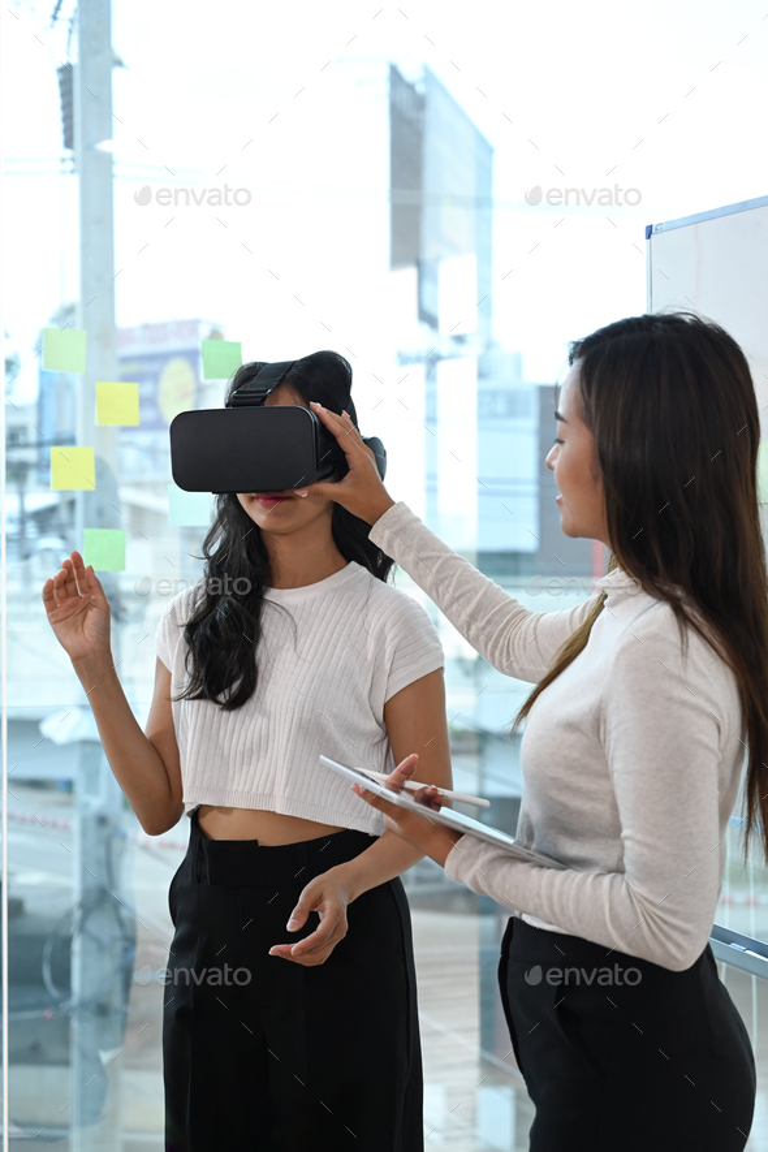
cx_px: 384
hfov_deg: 23.8
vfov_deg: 35.1
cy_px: 576
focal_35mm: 57
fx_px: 1824
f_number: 4
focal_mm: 57
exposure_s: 1/400
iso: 640
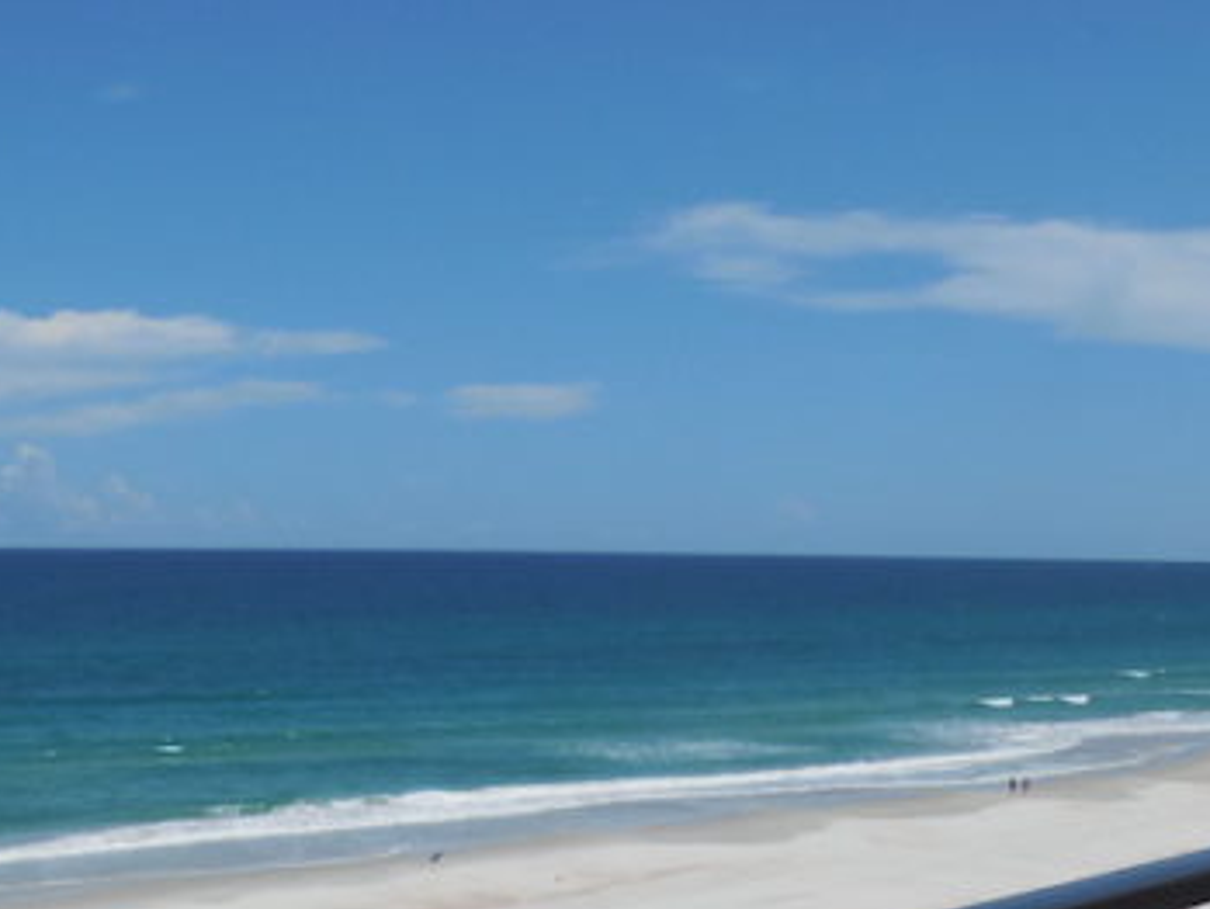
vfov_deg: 21.4
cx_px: 166
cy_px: 937
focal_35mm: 66
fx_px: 2308
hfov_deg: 28.5
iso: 125
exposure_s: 1/320
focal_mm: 5.3
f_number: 11.9
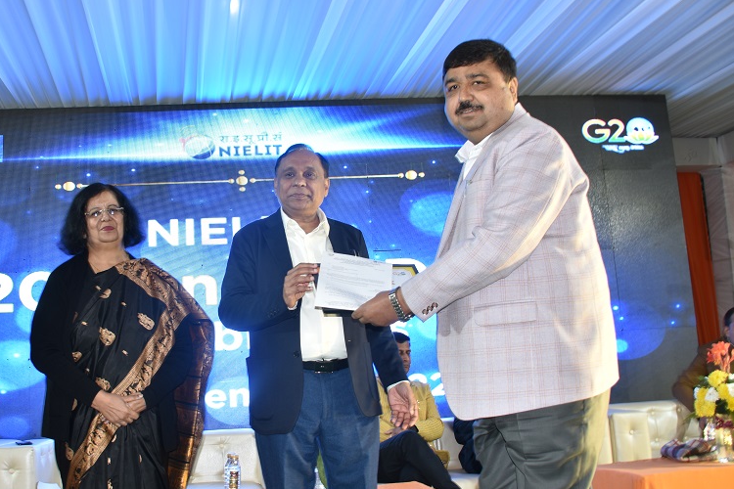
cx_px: 274
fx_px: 734
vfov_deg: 36.9
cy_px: 261
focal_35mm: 36
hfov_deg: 52.5
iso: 100
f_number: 3.5
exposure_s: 1/10
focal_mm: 18
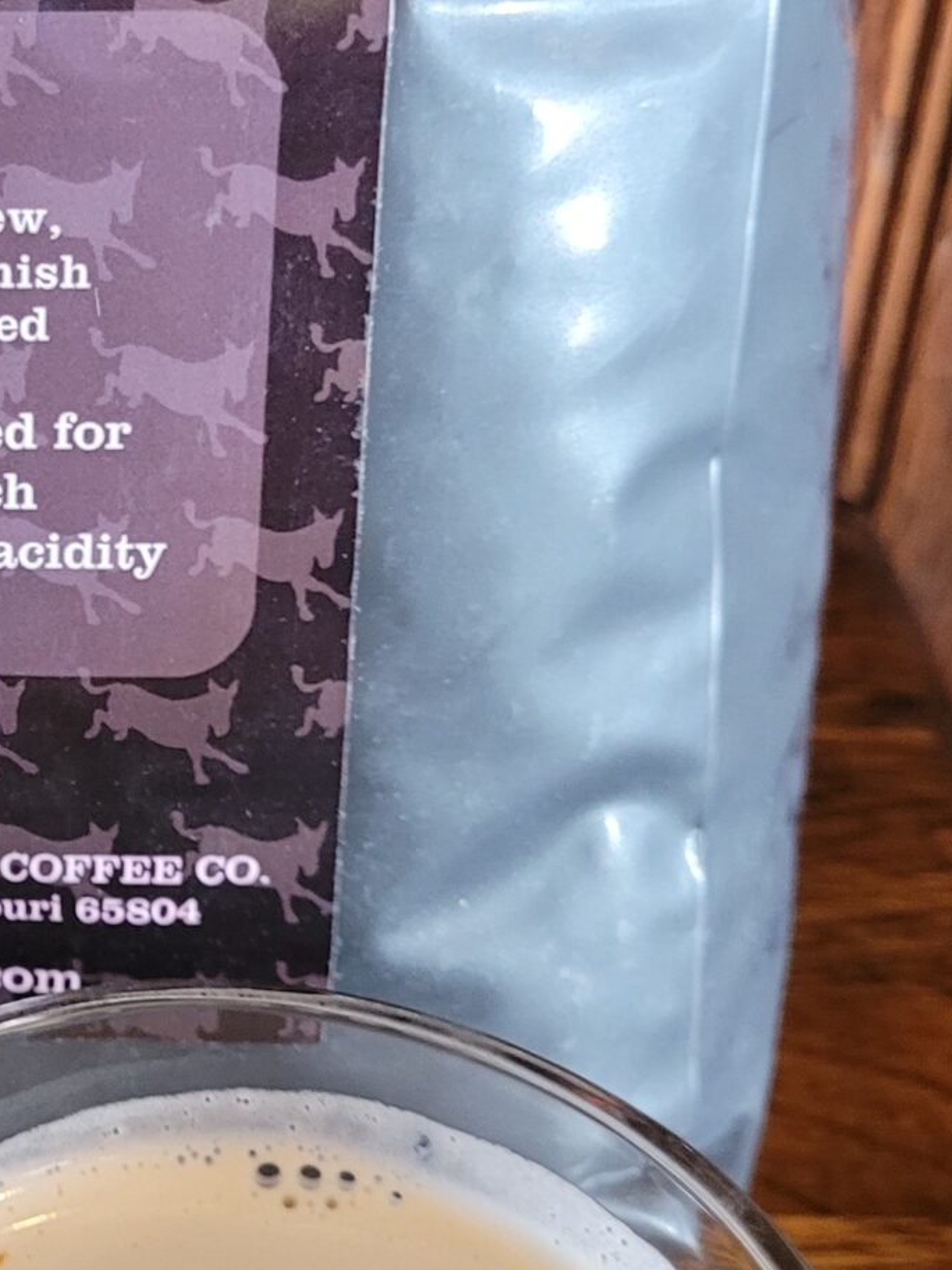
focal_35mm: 73
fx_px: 2677
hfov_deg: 19.2
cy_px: 557
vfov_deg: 26.7
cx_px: -152
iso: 400
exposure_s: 1/40
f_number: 1.8
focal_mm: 5.4
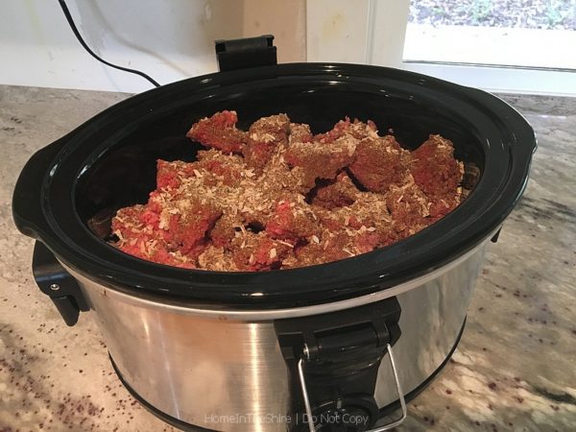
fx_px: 483
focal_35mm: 29
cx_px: 288
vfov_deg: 48.2
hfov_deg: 61.7
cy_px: 216
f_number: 2.2
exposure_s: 1/30
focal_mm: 4.15
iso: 200
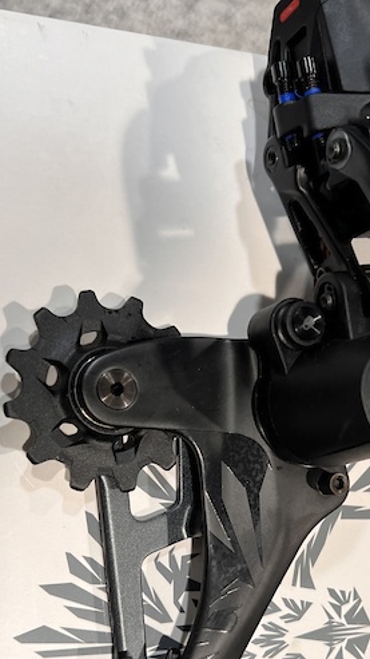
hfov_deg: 25.8
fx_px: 803
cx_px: 242
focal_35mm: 46
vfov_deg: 44.0
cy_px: 434
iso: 100
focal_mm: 5.7
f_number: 1.5
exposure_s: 1/120
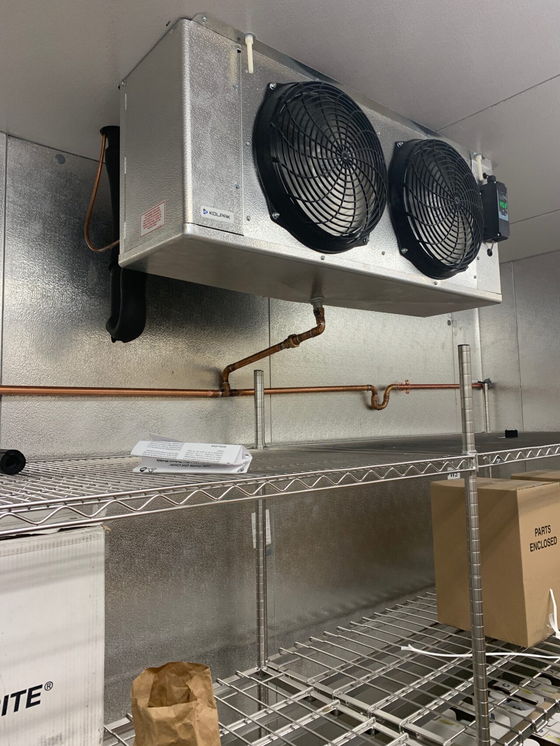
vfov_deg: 67.3
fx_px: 561
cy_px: 373
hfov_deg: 53.1
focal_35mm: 26
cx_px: 280
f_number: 1.8
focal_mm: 4.25
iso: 100
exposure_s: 1/107
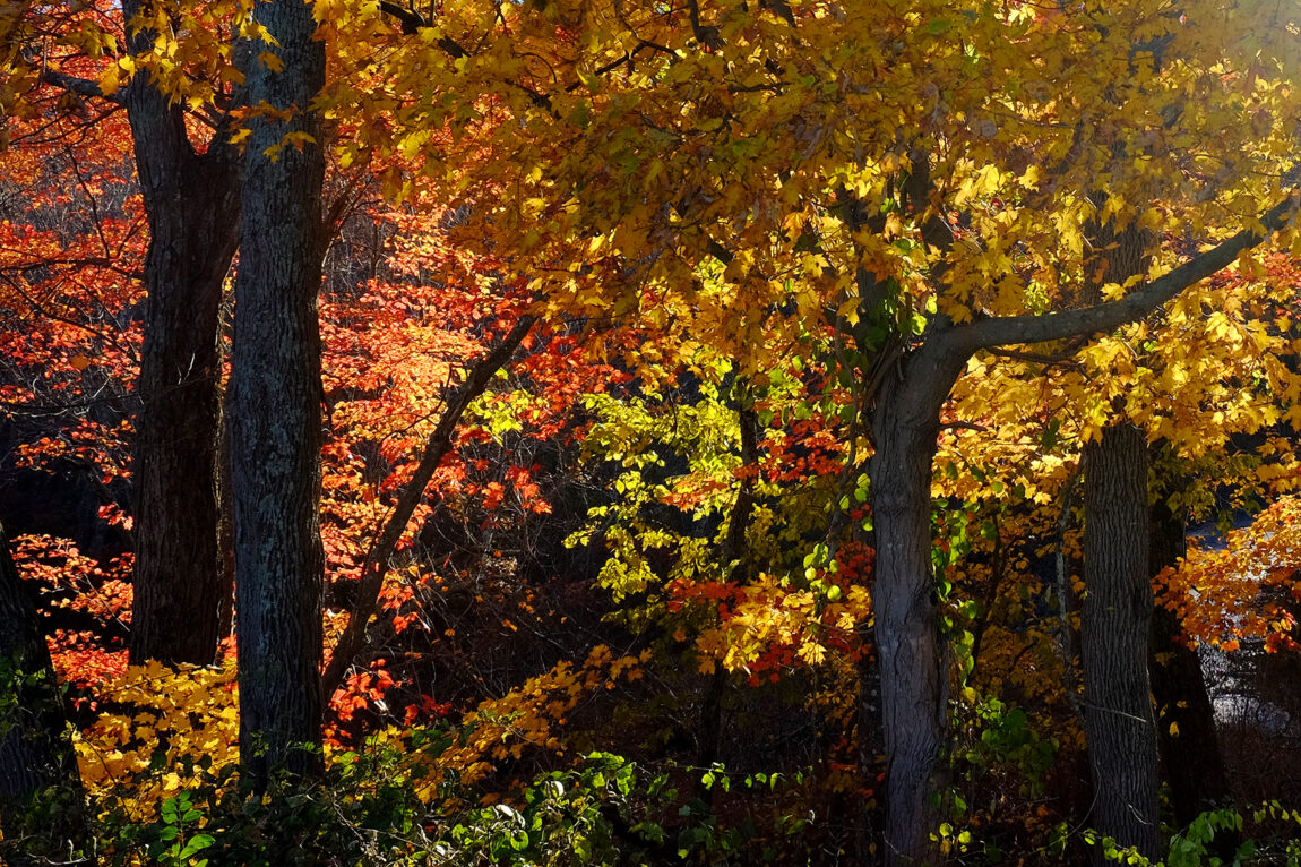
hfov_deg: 33.7
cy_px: 257
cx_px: 1104
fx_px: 2059
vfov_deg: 23.6
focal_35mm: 57
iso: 200
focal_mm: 21.4
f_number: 8
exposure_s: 1/125
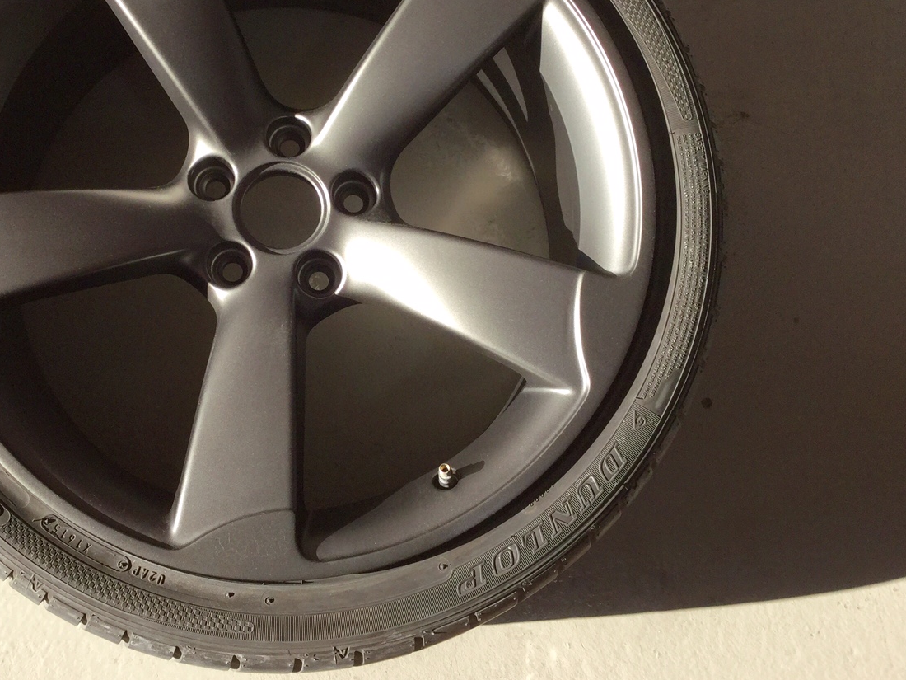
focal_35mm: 46
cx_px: 312
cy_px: 240
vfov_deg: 31.3
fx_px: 1204
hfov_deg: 40.8
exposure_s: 1/318
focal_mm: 3.3
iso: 25
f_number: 2.4
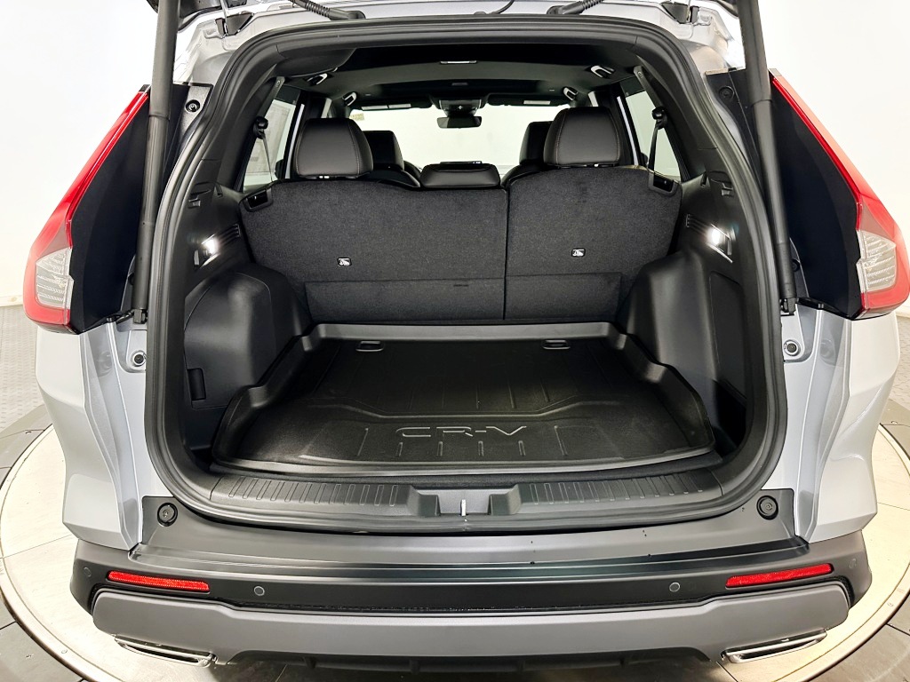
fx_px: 631
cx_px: 455
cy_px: 341
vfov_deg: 56.8
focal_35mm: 24
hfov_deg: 71.6
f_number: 1.78
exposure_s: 1/30
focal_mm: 6.86
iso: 1000
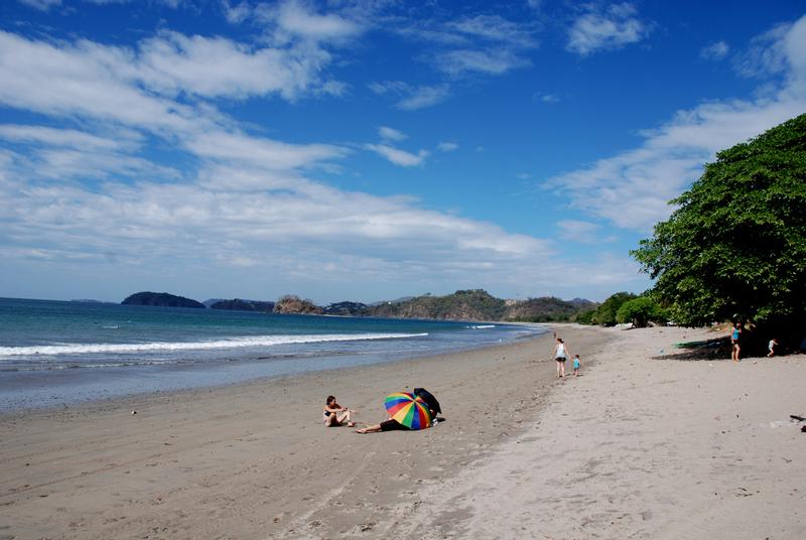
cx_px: 403
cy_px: 270
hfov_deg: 67.3
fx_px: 605
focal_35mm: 27
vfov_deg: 48.1
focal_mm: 18
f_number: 9
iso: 100
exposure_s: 1/320
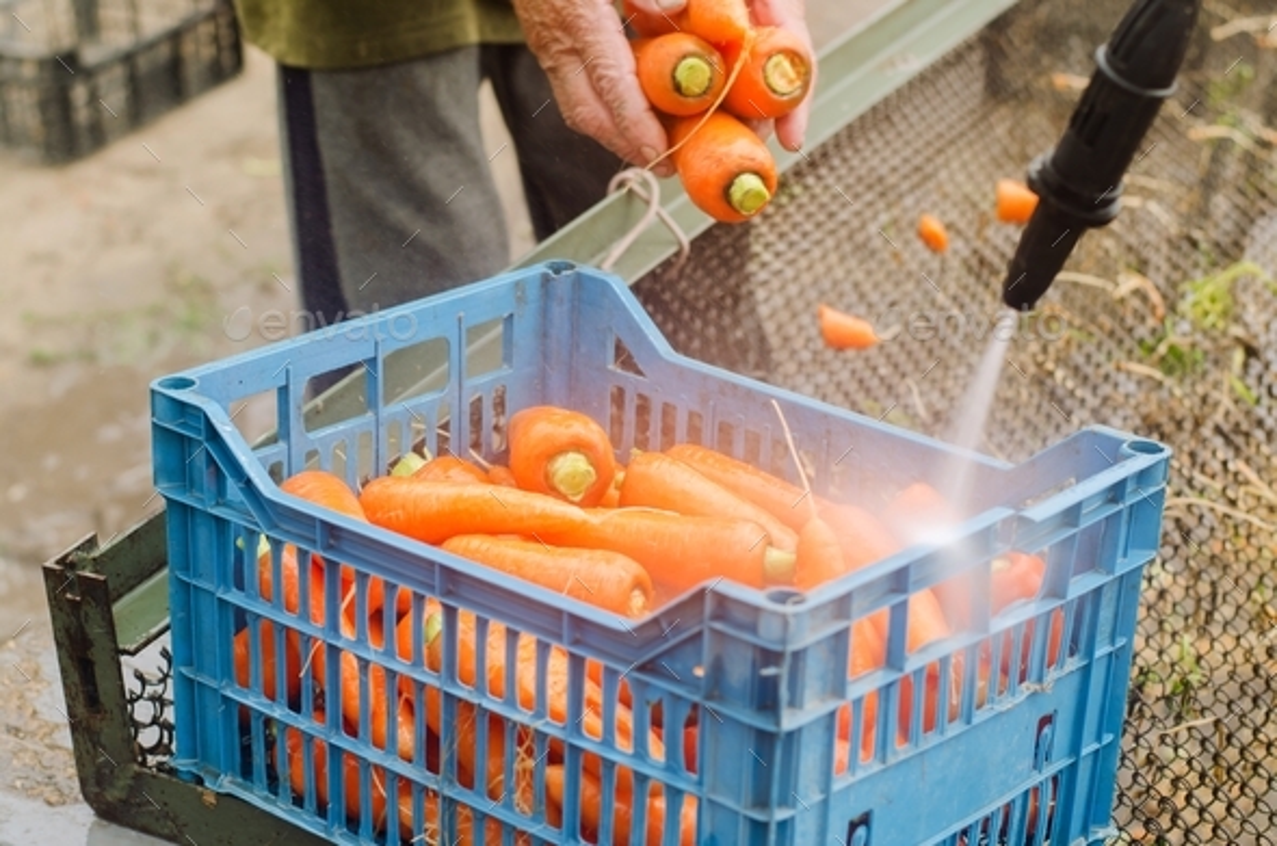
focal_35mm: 75
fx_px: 2655
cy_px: 423
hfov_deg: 27.0
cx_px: 638
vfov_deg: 18.1
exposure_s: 1/250
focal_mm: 50
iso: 100
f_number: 3.5
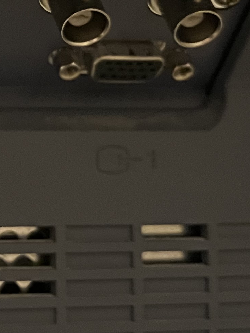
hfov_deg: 12.7
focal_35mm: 107
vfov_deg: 18.1
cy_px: 30
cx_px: -189
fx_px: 1030
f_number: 1.5
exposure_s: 1/25
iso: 800
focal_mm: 5.7
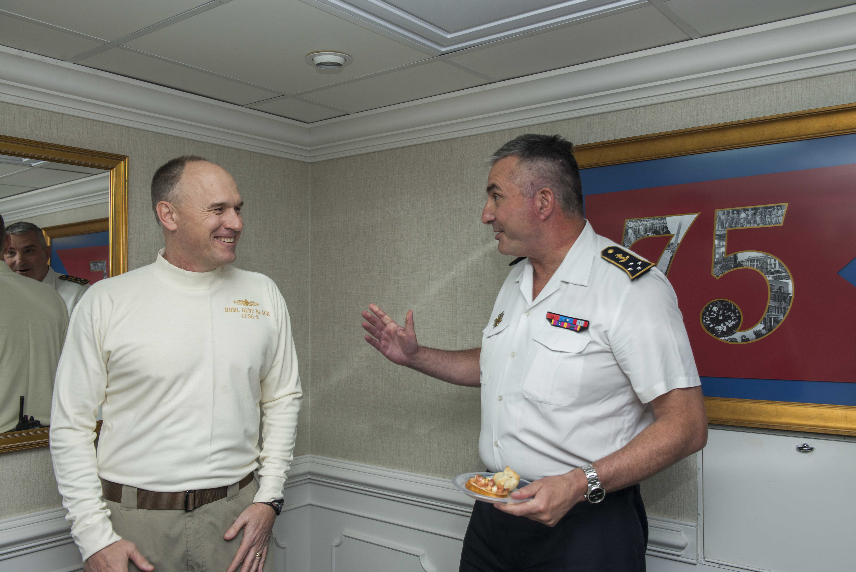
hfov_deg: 58.7
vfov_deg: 41.1
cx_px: 428
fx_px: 761
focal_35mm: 32
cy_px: 286
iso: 250
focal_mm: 32
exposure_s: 1/80
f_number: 6.3
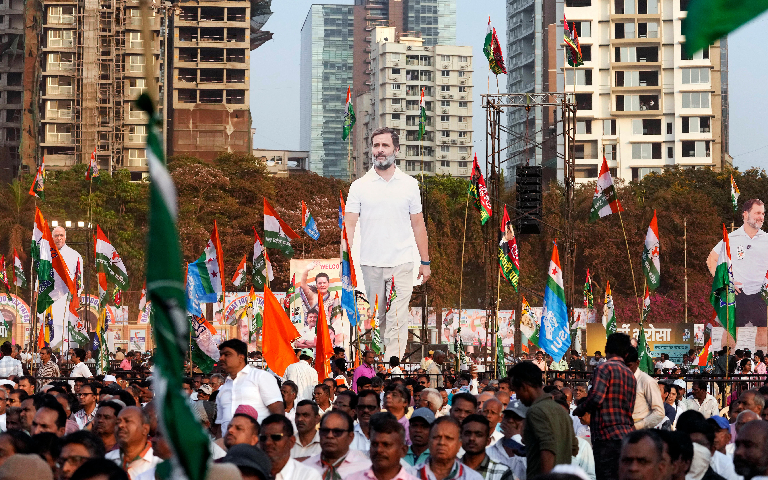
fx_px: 1842
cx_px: 385
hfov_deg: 23.6
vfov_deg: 14.8
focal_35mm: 88
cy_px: 228
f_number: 5.6
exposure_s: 1/8000
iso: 2000
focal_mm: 86
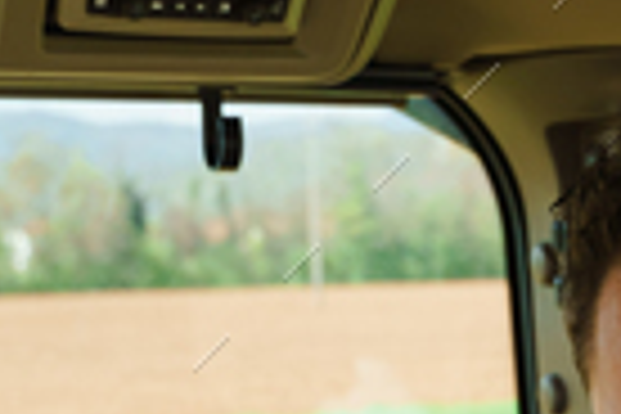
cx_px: 594
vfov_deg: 10.5
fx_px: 2070
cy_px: 830
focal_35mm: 120
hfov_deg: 16.8
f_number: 4
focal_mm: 28
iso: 100
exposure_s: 1/400
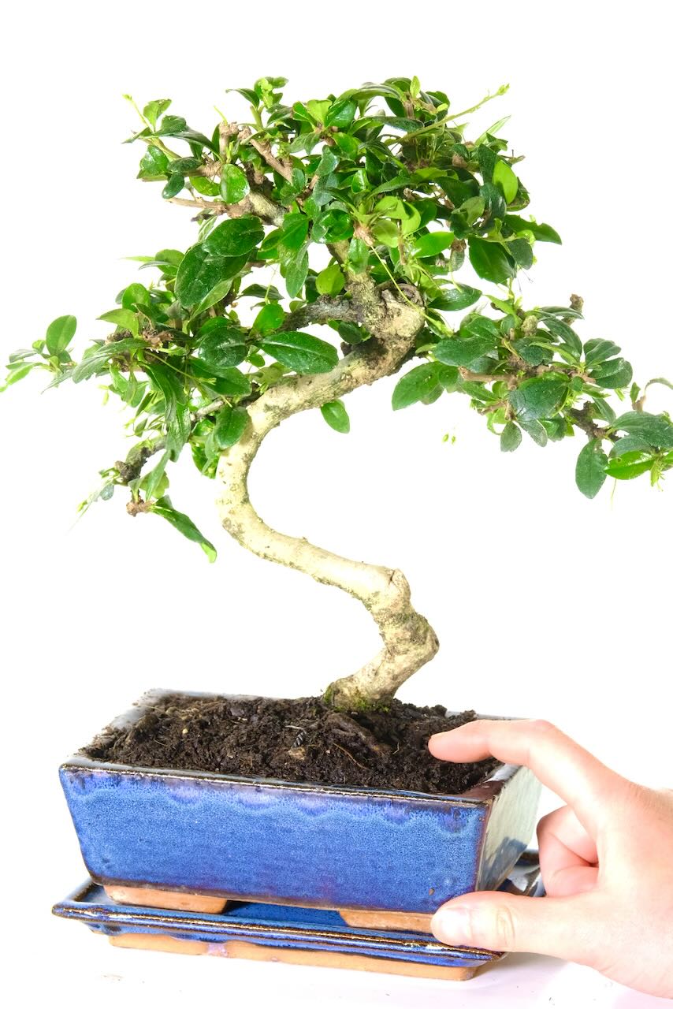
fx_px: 3811
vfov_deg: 15.1
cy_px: 504
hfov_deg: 10.1
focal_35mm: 136
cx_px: 336
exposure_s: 1/13
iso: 1600
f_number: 11
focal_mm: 90.4
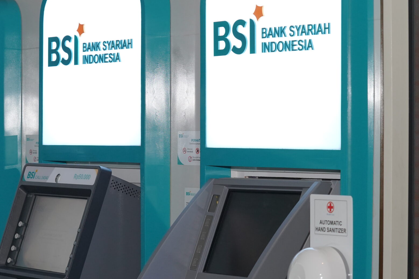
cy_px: 180
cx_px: 103
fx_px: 1397
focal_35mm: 120
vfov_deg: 11.4
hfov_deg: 17.0
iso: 2000
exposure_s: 1/125
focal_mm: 73
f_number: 6.3
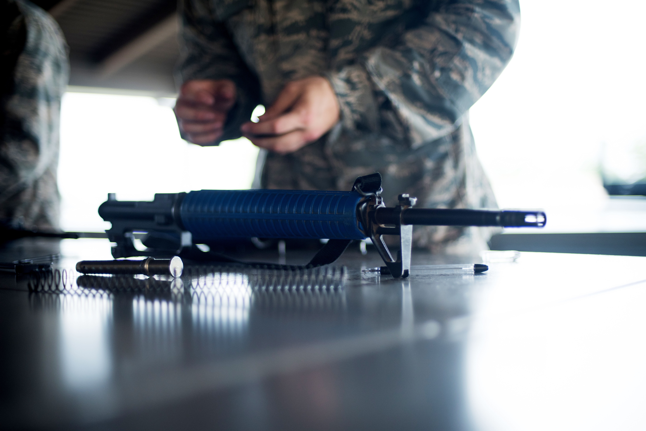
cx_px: 323
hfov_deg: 39.6
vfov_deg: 27.0
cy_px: 216
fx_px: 897
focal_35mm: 50
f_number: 1.8
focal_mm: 50
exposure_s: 1/400
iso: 400
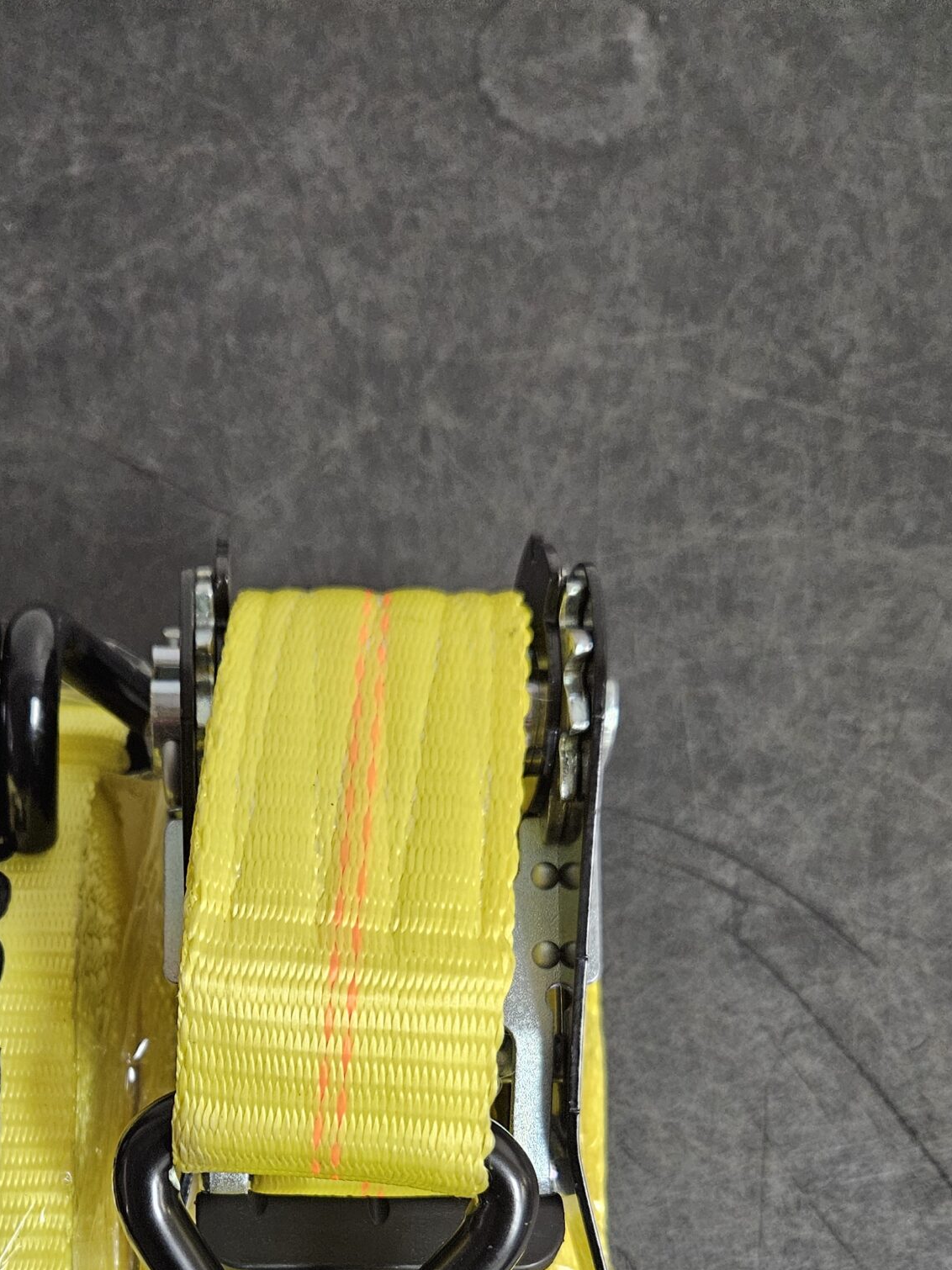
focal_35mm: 39
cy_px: 1070
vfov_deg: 44.8
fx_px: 1430
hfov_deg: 36.0
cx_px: 241
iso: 640
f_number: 1.8
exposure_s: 1/120
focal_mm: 5.4
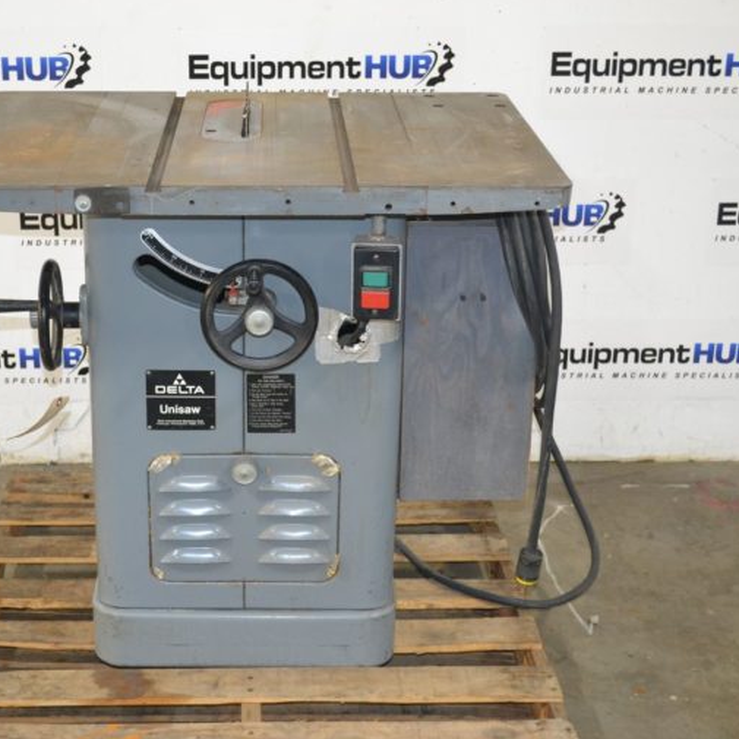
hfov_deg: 27.6
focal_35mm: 62
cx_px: 265
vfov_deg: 27.7
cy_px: 366
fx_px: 1497
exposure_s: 1/60
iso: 1250
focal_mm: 32
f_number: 4.8
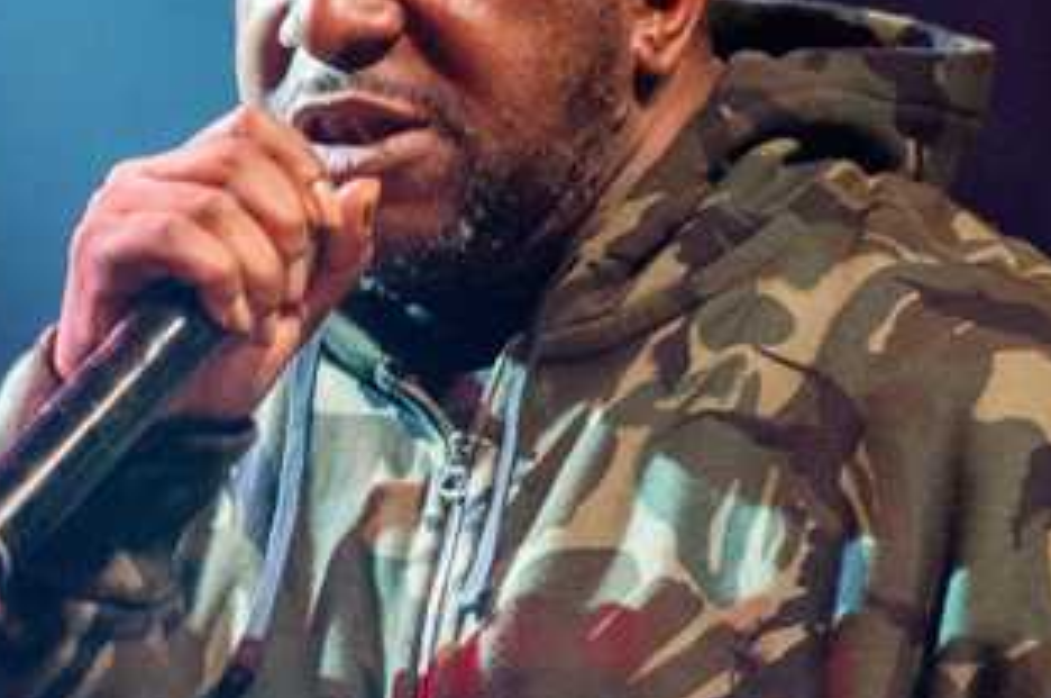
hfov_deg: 4.5
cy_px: 396
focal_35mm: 462
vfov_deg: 3.0
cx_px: 411
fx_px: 13467
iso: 2500
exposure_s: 1/160
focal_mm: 200
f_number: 3.2
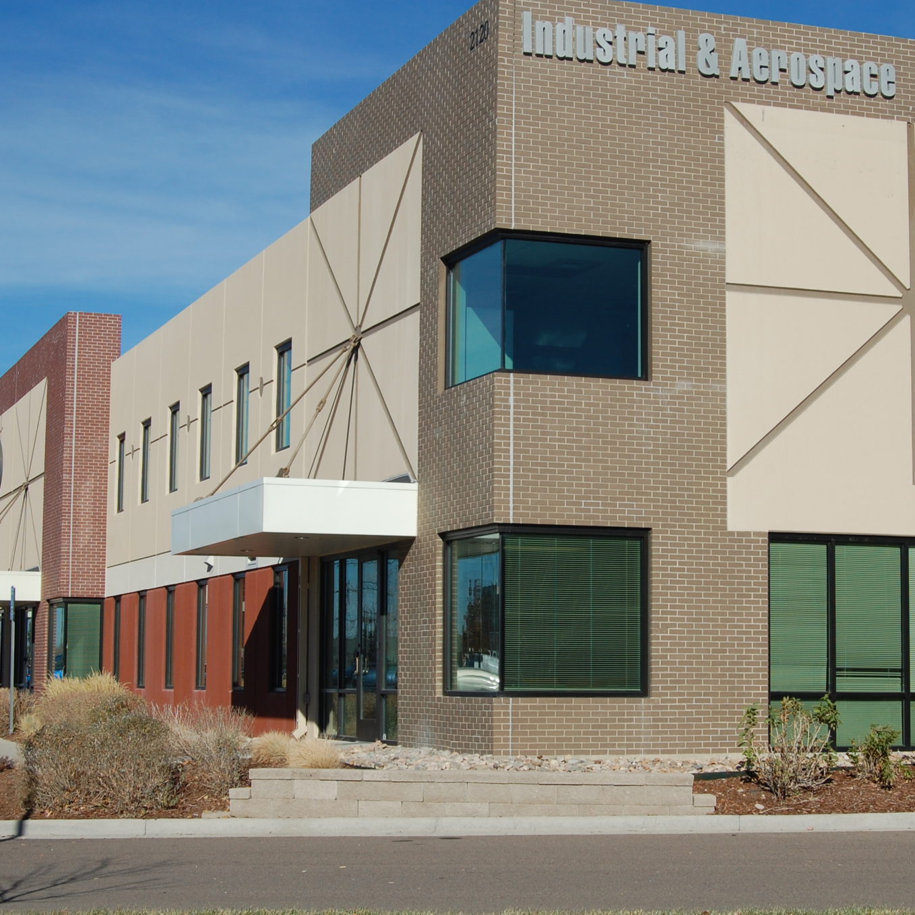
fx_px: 2183
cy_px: 458
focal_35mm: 73
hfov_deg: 23.6
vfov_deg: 23.7
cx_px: 529
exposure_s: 1/500
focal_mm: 38
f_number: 11
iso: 200
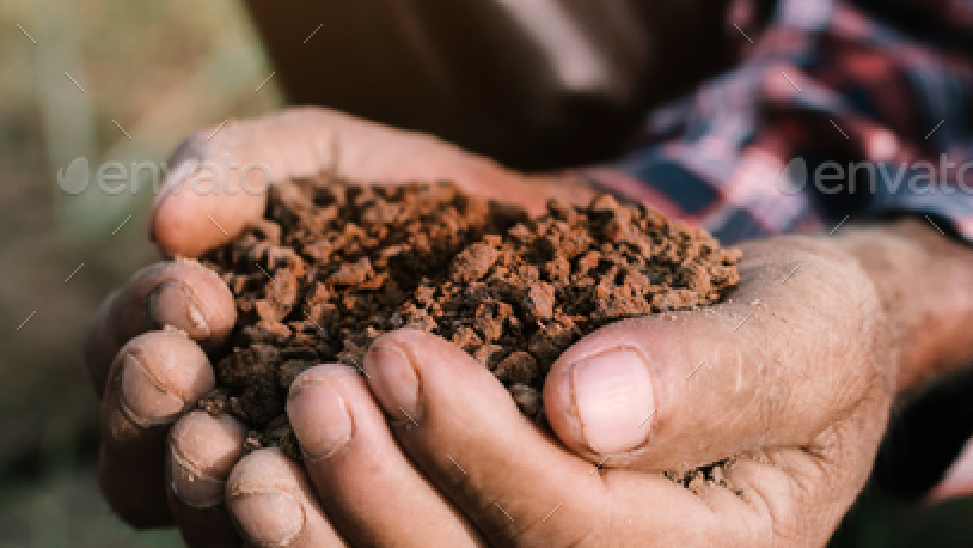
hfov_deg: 27.9
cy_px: 290
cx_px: 516
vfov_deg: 15.9
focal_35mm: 76
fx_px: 1961
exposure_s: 1/200
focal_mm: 50
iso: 100
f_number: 4.5
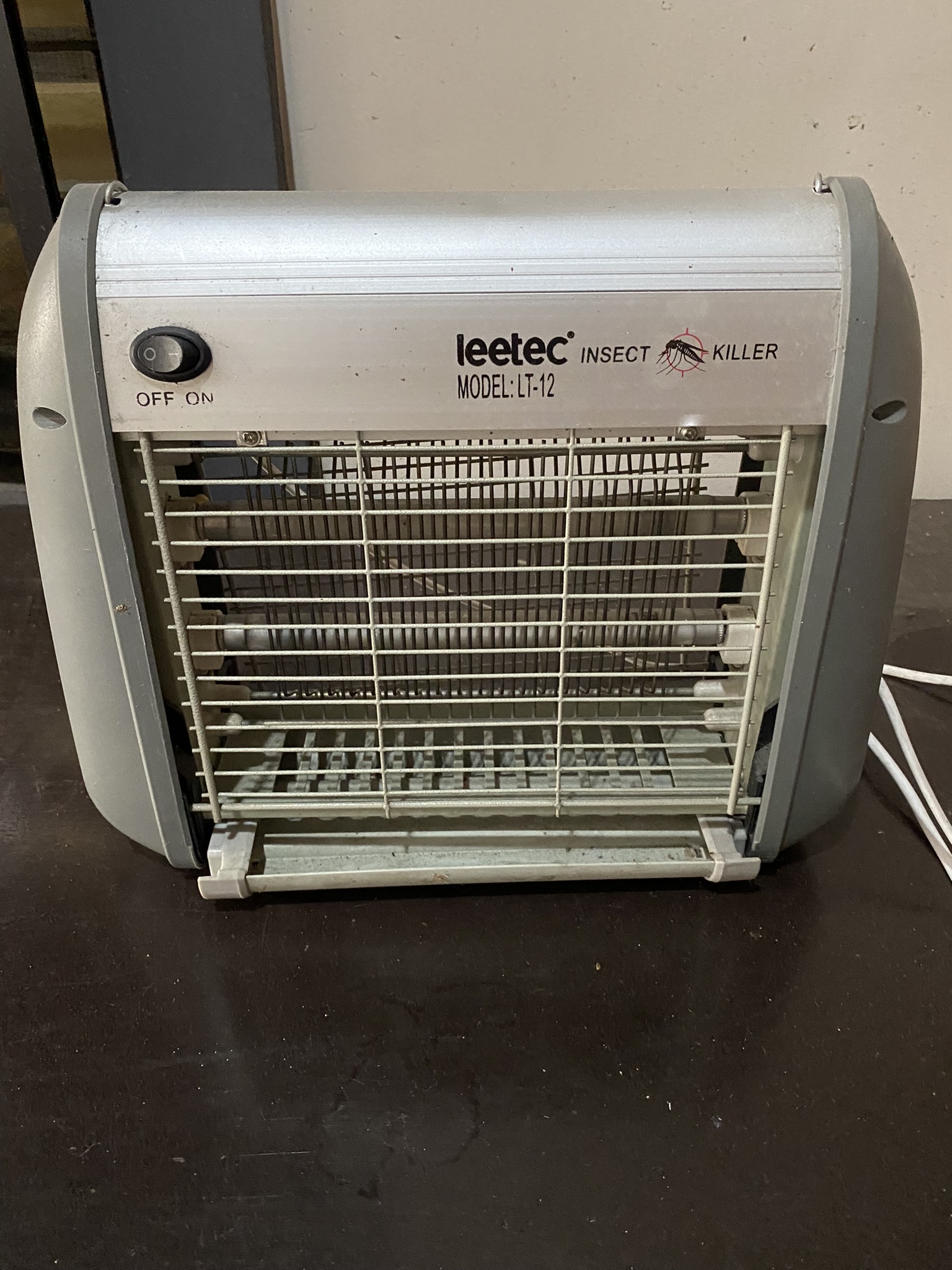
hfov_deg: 53.1
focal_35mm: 26
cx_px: 476
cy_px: 635
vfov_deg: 67.3
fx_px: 953
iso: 640
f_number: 1.8
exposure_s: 1/30
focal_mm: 4.25
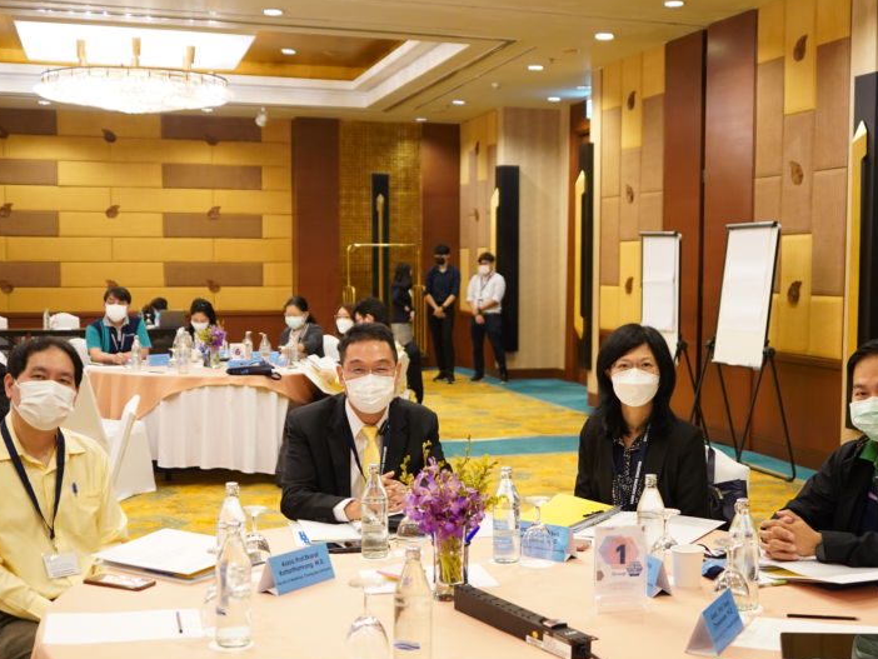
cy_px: 386
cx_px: 532
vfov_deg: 31.5
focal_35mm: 46
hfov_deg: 41.0
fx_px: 1167
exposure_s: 1/60
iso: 2500
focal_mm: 28
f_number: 2.8
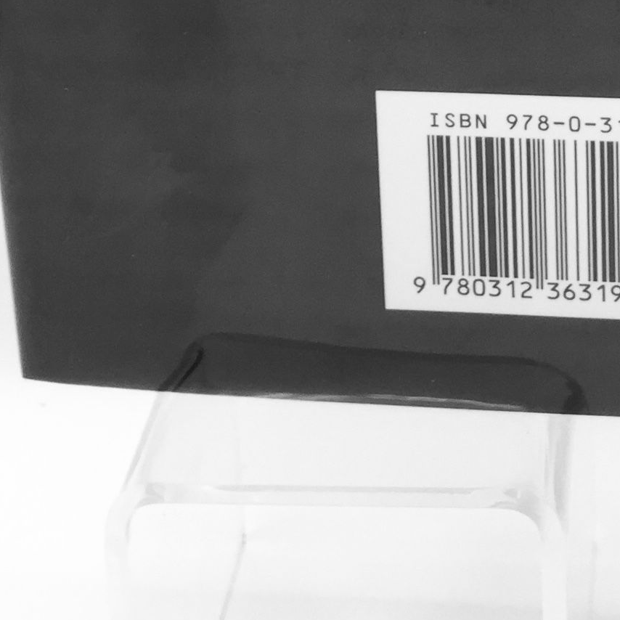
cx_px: 613
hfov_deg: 17.4
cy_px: -526
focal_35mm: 98
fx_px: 1986
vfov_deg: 15.2
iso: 32
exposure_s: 1/120
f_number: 2.2
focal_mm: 4.15
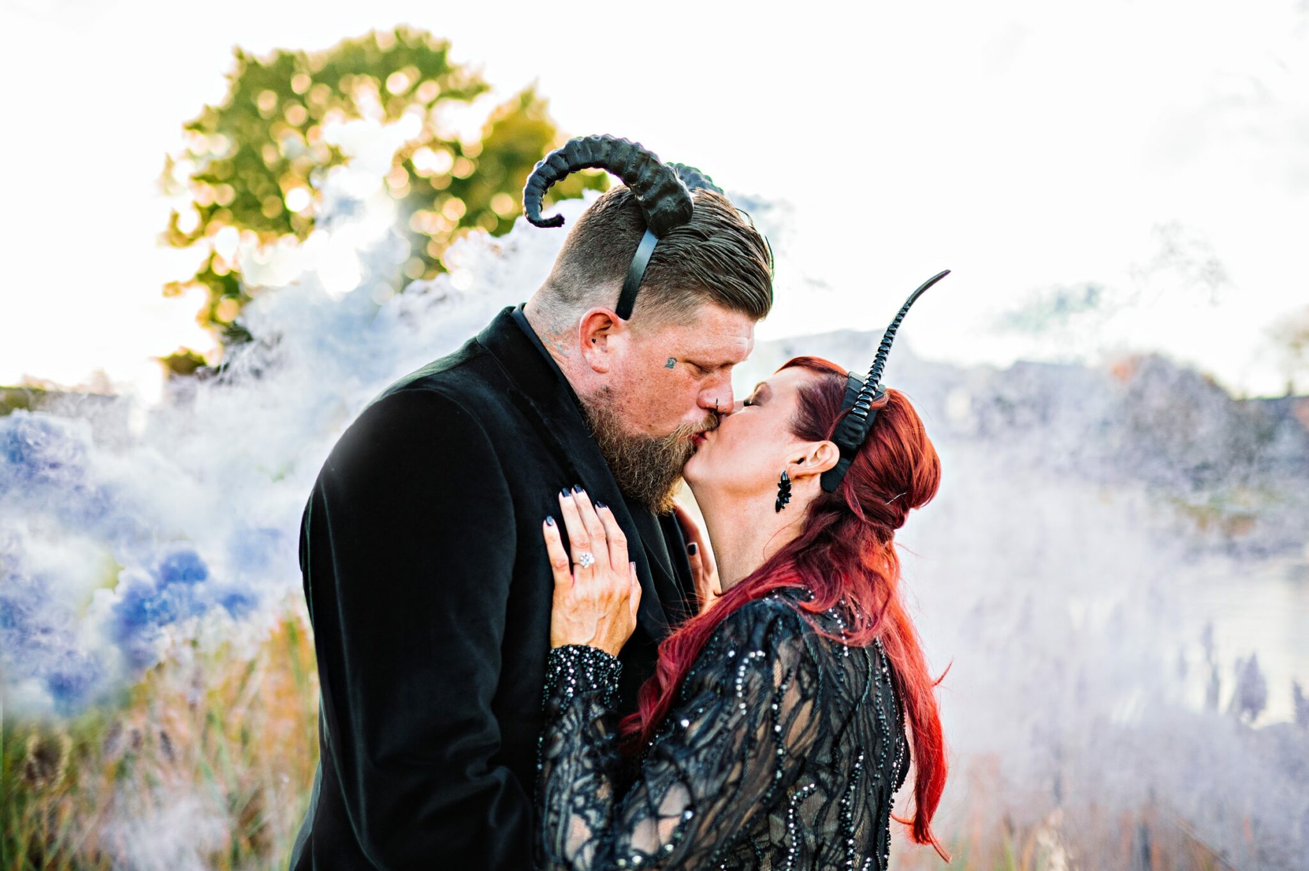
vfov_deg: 37.8
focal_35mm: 35
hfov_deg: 54.5
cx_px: 654
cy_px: 436
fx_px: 1272
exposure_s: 1/5000
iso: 1600
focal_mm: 35
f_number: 1.8
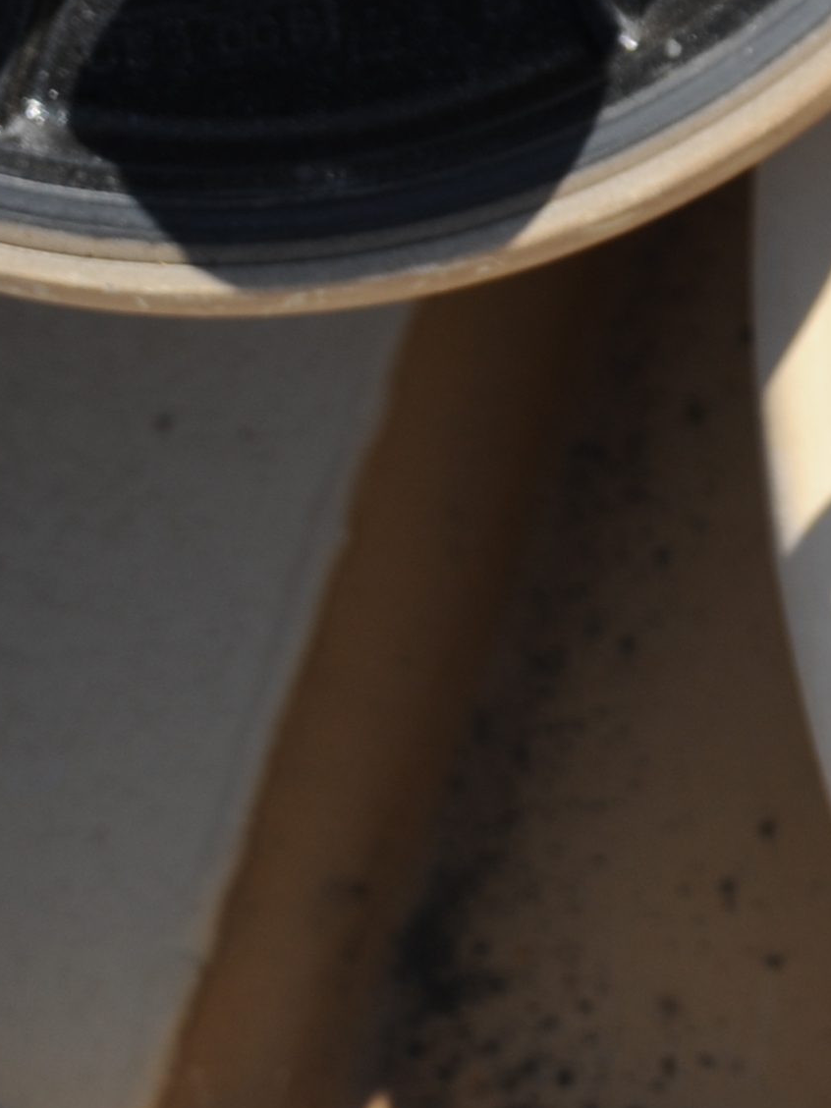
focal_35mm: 203
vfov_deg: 9.7
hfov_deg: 7.1
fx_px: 6498
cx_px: 1495
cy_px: -65
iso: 200
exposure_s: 1/800
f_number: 4.5
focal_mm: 56
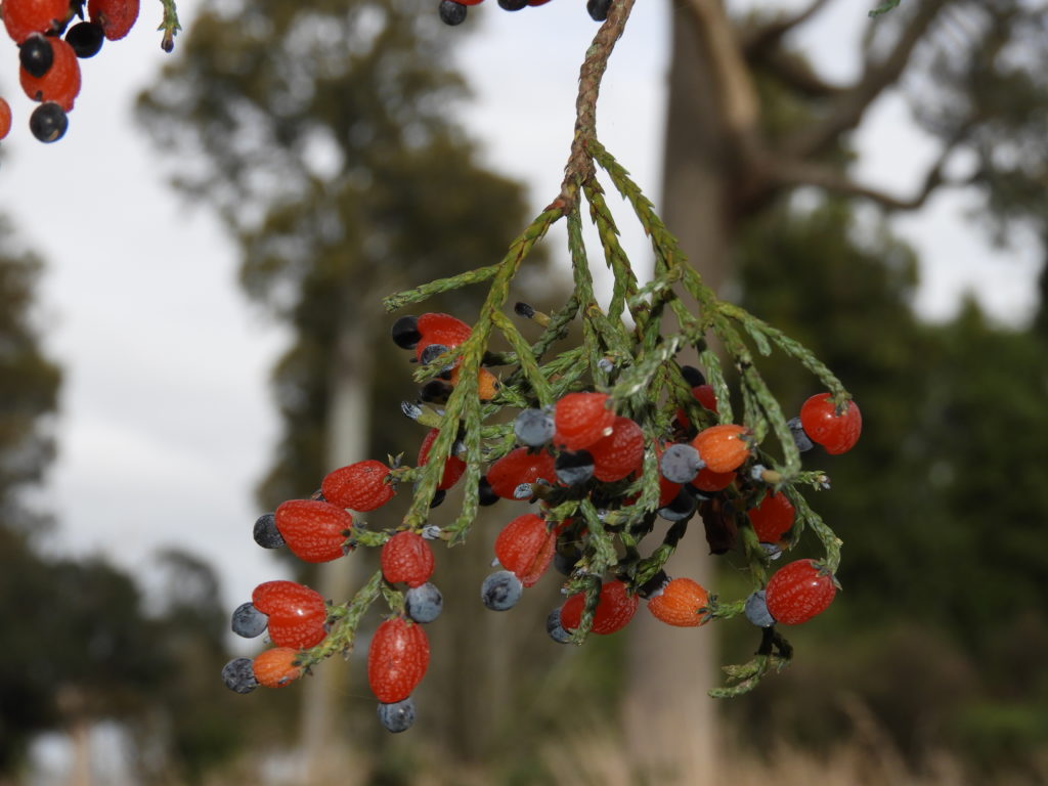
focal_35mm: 105
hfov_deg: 18.7
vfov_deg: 14.1
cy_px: 393
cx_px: 524
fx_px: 3179
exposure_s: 1/320
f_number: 5.3
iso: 100
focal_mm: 18.8
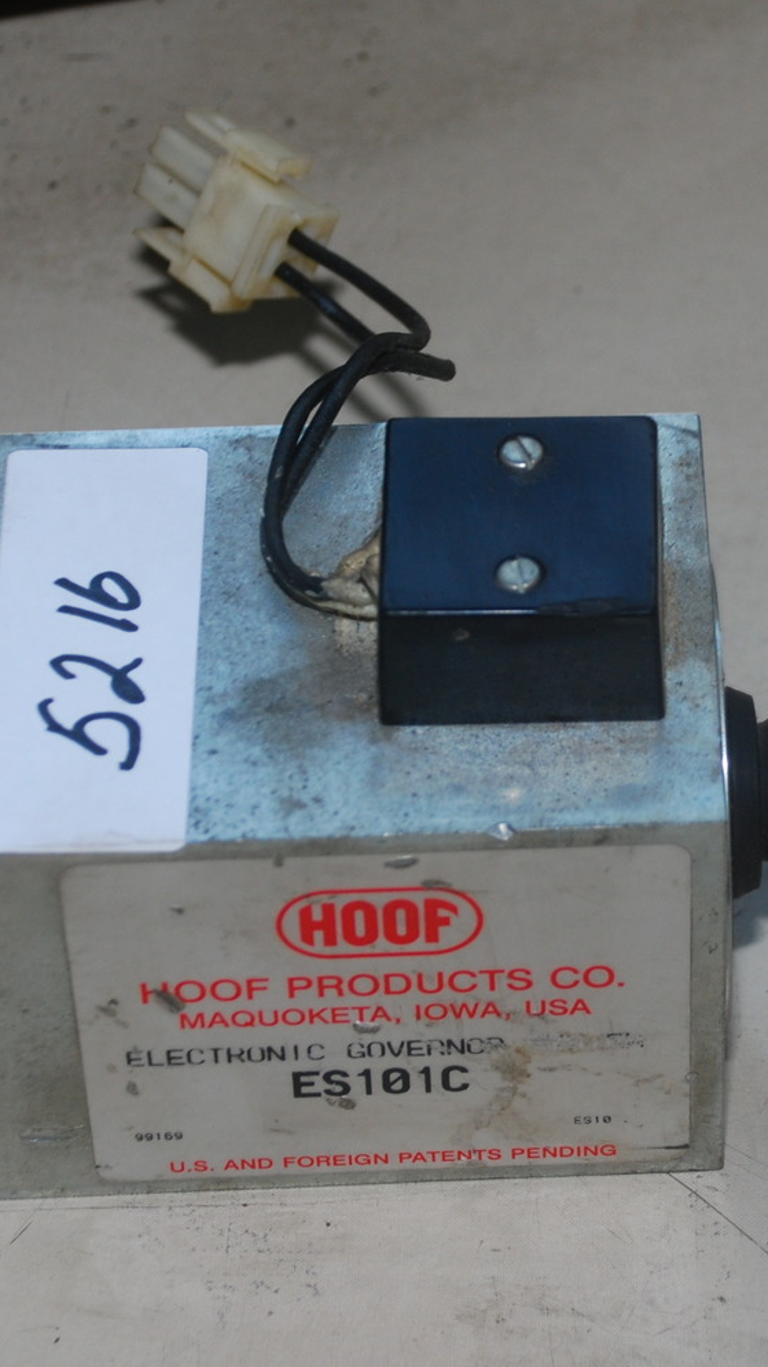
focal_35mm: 147
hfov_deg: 8.2
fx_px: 5327
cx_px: 644
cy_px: 566
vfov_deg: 14.6
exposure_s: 1/60
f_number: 4.8
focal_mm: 48
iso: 200
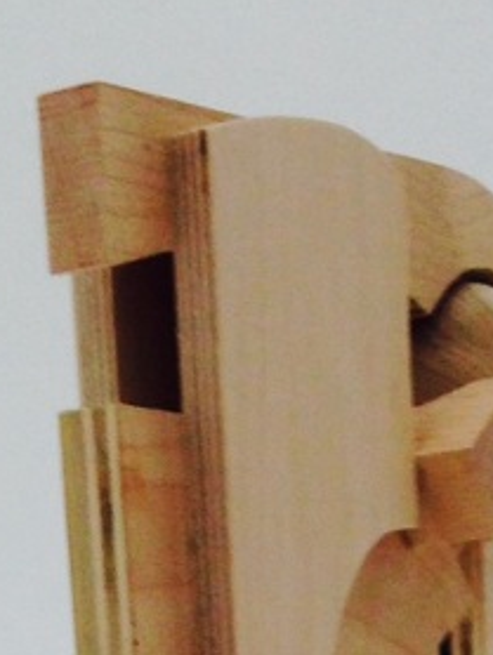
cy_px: 1514
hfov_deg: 9.4
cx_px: 356
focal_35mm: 158
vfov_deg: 10.8
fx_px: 2996
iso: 50
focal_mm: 4.12
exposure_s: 1/120
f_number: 2.4
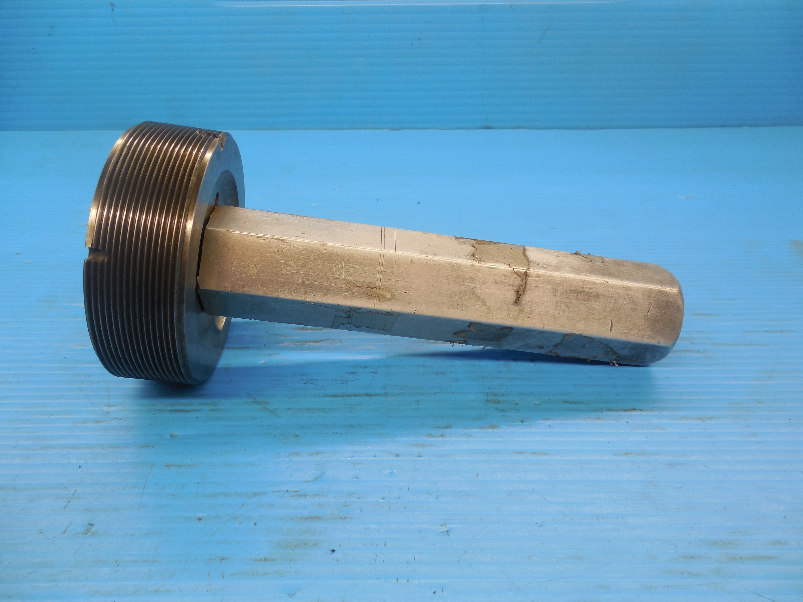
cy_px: 301
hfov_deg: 69.4
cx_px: 402
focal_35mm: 25
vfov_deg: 54.9
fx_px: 580
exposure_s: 1/125
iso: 125
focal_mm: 4.5
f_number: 3.3
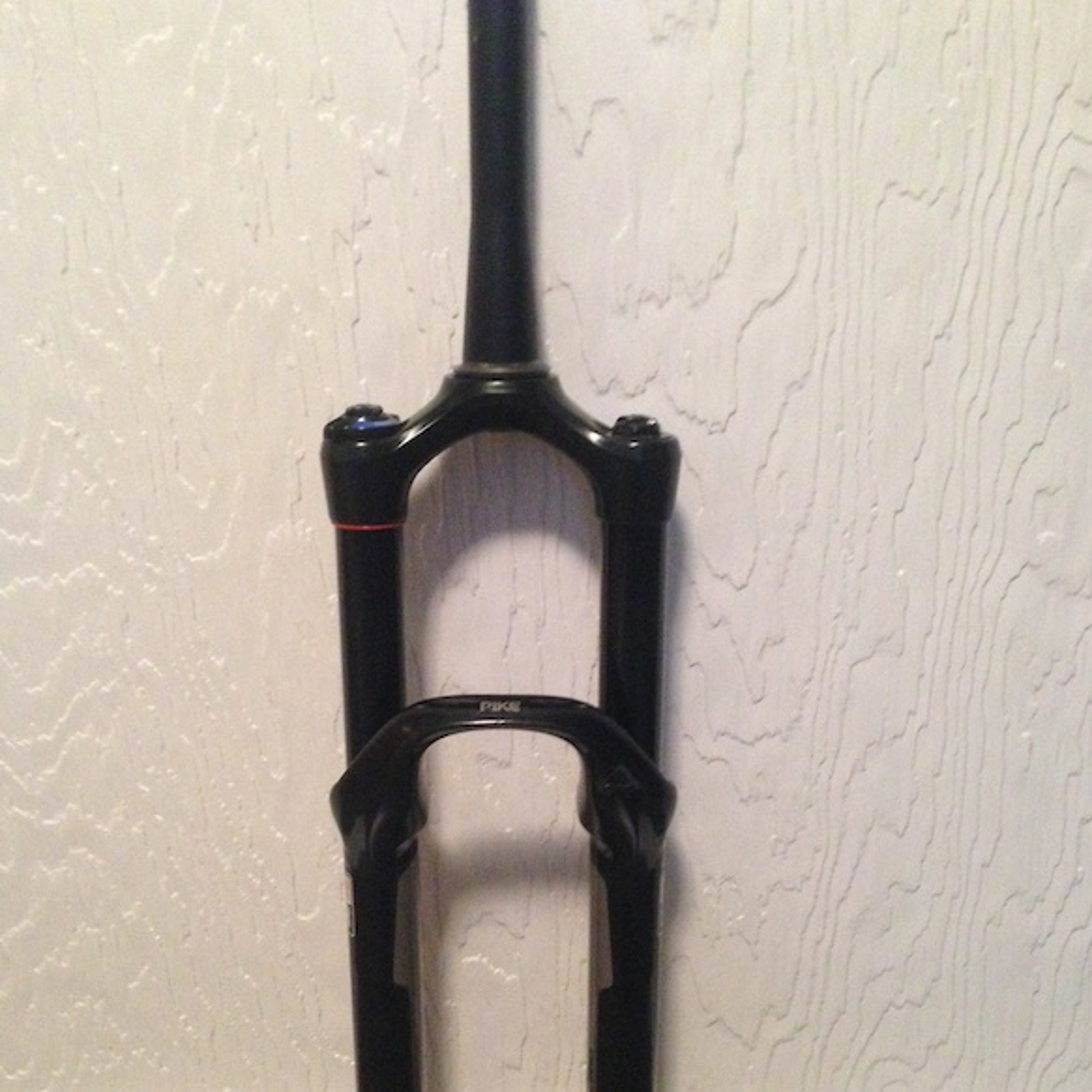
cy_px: 691
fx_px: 1428
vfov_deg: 41.5
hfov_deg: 41.9
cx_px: 547
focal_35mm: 40
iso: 500
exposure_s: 1/15
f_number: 2.4
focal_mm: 4.12
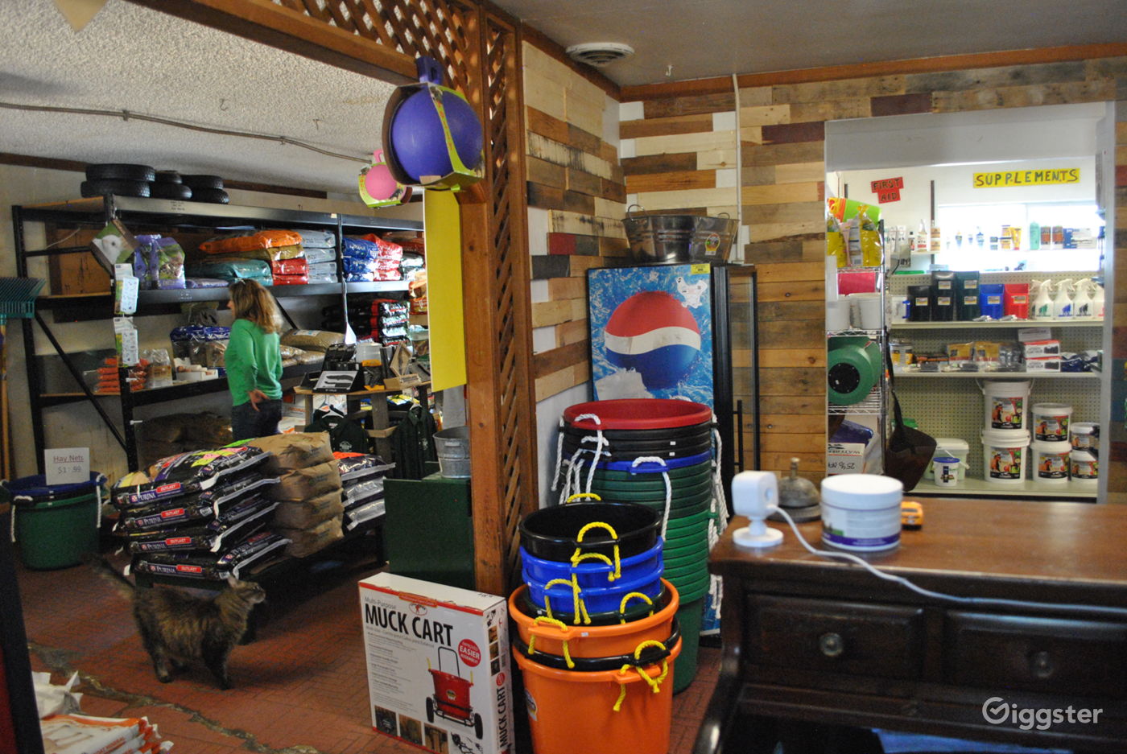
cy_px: 377
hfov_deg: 67.3
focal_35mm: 27
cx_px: 564
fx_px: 846
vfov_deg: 48.0
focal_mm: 18
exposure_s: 1/30
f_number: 3.5
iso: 1250
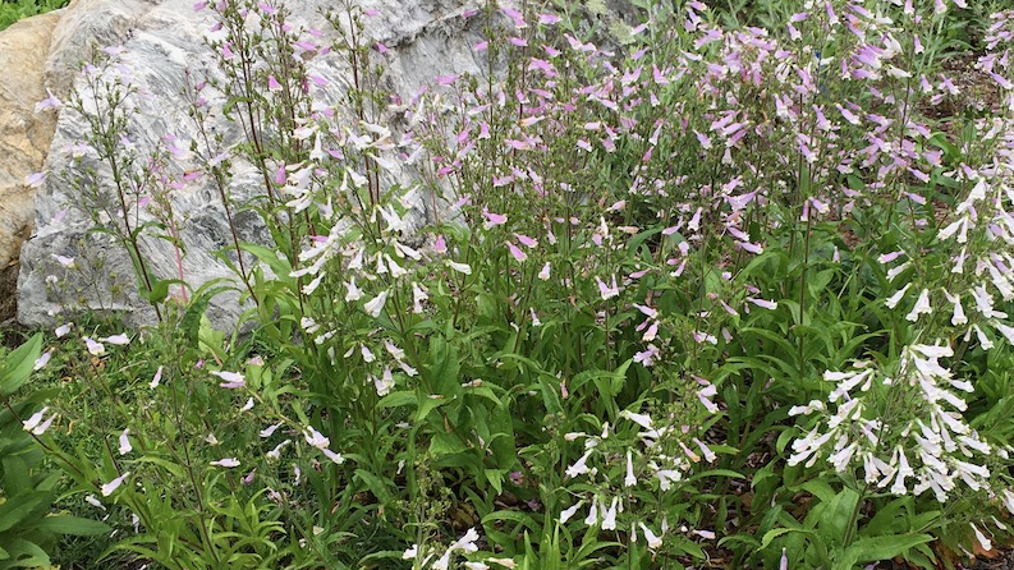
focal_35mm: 51
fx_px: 1371
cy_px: 354
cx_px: 611
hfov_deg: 40.4
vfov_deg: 23.4
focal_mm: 4.15
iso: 25
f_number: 2.2
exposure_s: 1/176
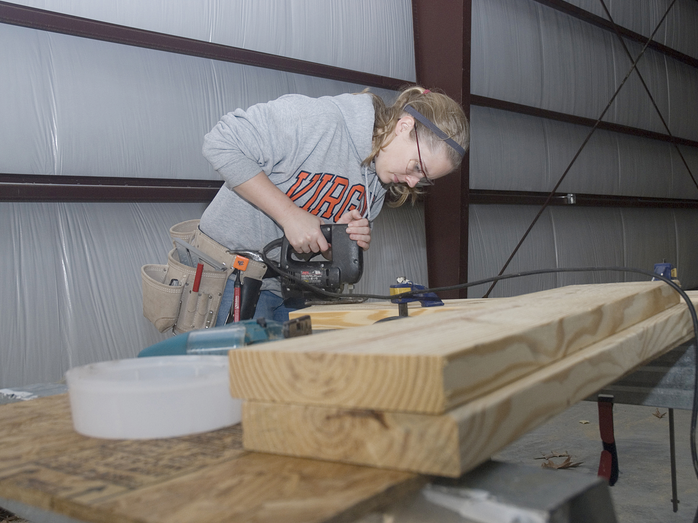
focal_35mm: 39
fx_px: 786
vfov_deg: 36.8
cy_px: 261
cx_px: 331
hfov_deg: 47.8
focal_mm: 24
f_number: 5.6
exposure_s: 1/60
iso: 400
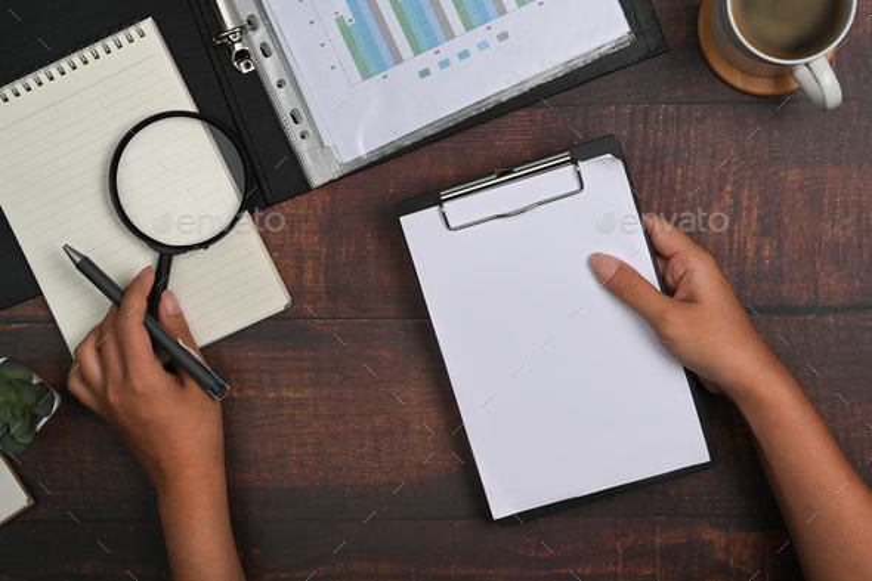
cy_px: 290
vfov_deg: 20.9
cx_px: 436
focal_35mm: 65
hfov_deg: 31.0
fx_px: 1574
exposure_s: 1/100
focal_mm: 65
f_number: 11
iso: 125
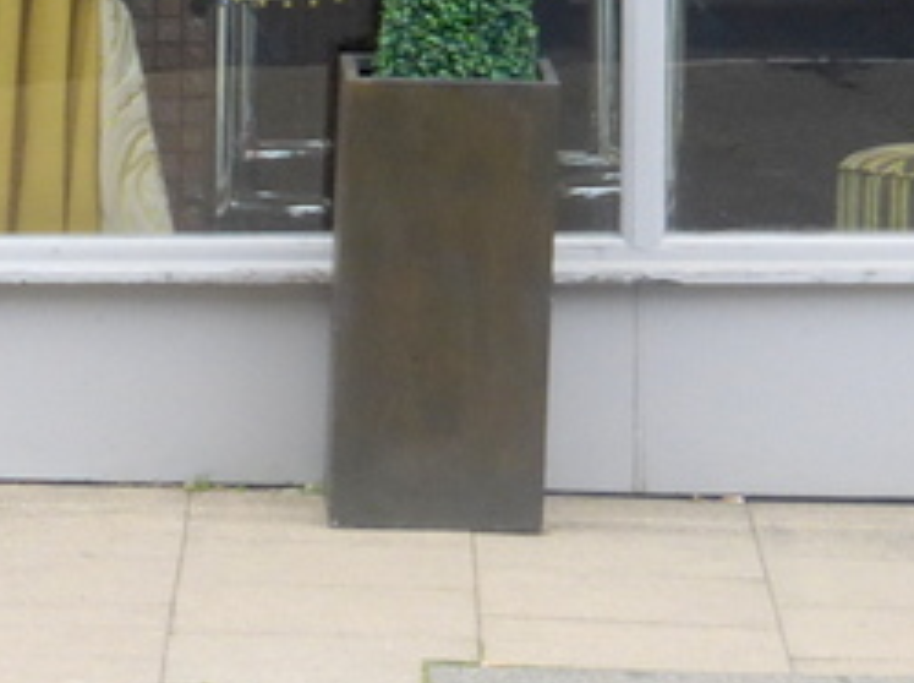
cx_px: 686
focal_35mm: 342
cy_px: -646
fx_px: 9017
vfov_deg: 4.3
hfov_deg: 5.8
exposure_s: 1/50
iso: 200
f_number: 5.2
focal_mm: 15.1
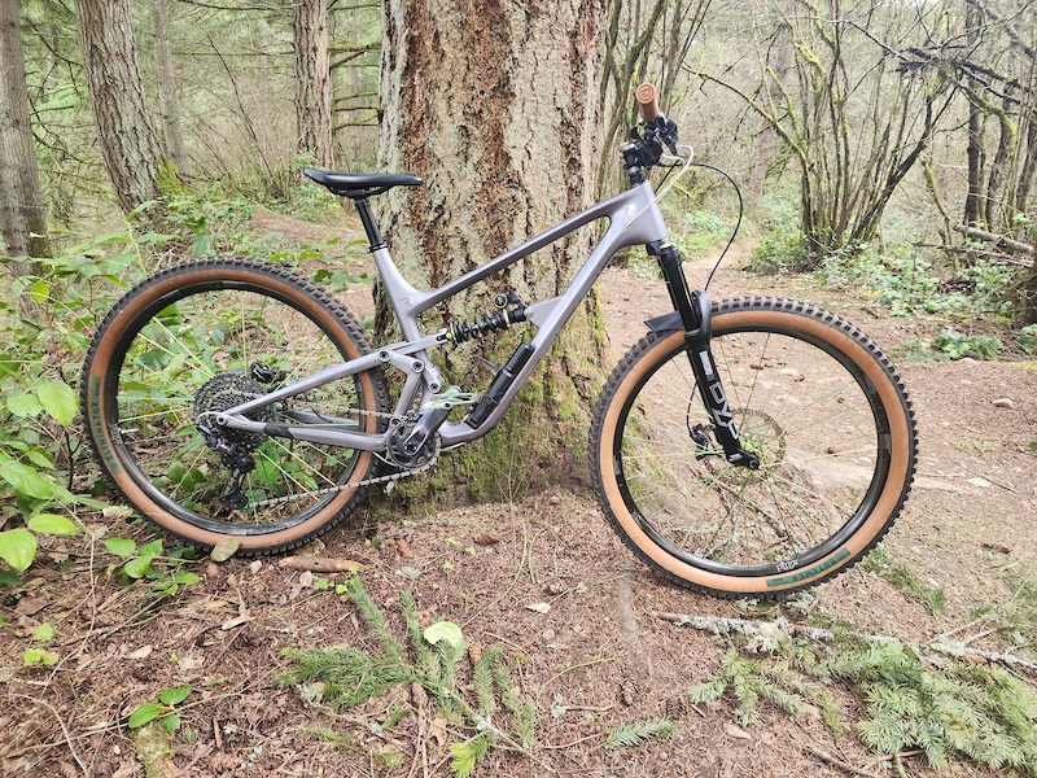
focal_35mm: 23
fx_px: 689
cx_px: 518
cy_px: 389
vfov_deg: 58.9
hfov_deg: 73.9
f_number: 1.8
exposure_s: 1/120
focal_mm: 6.4
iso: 250
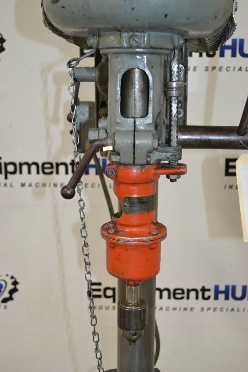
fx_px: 496
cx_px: 124
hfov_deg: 28.1
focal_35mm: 48
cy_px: 186
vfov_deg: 41.1
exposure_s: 1/60
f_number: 4.8
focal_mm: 32
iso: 800
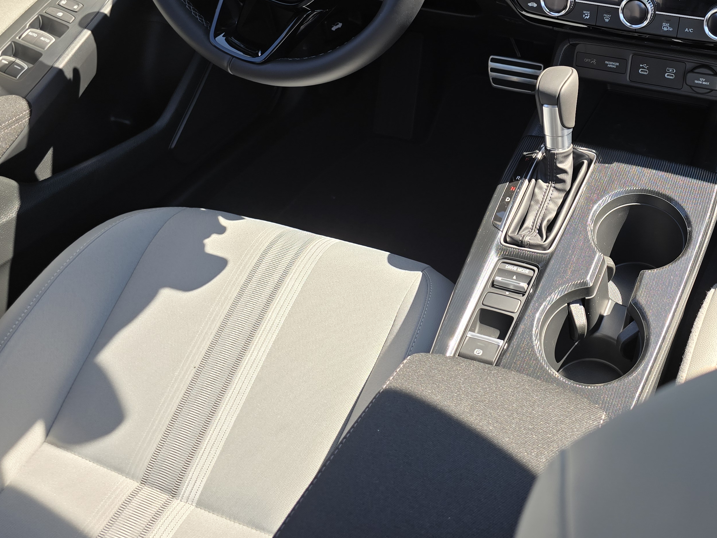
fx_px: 766
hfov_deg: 47.5
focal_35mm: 37
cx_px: 571
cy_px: 125
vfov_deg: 37.6
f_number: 1.7
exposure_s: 1/180
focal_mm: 6.3
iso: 12
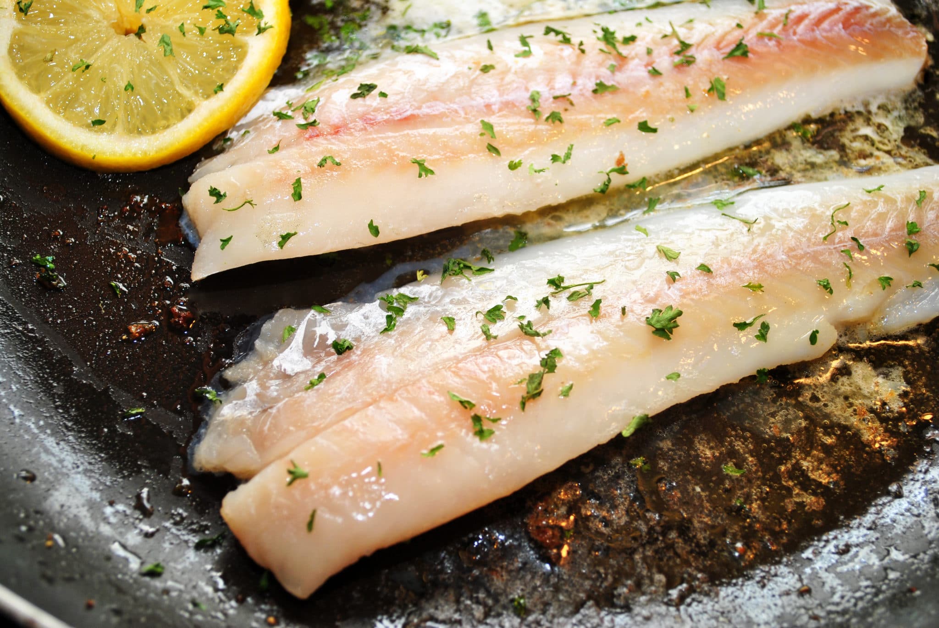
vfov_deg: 23.8
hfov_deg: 35.0
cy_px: 314
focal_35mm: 57
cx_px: 470
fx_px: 1489
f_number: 5
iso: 200
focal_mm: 38
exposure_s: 1/60
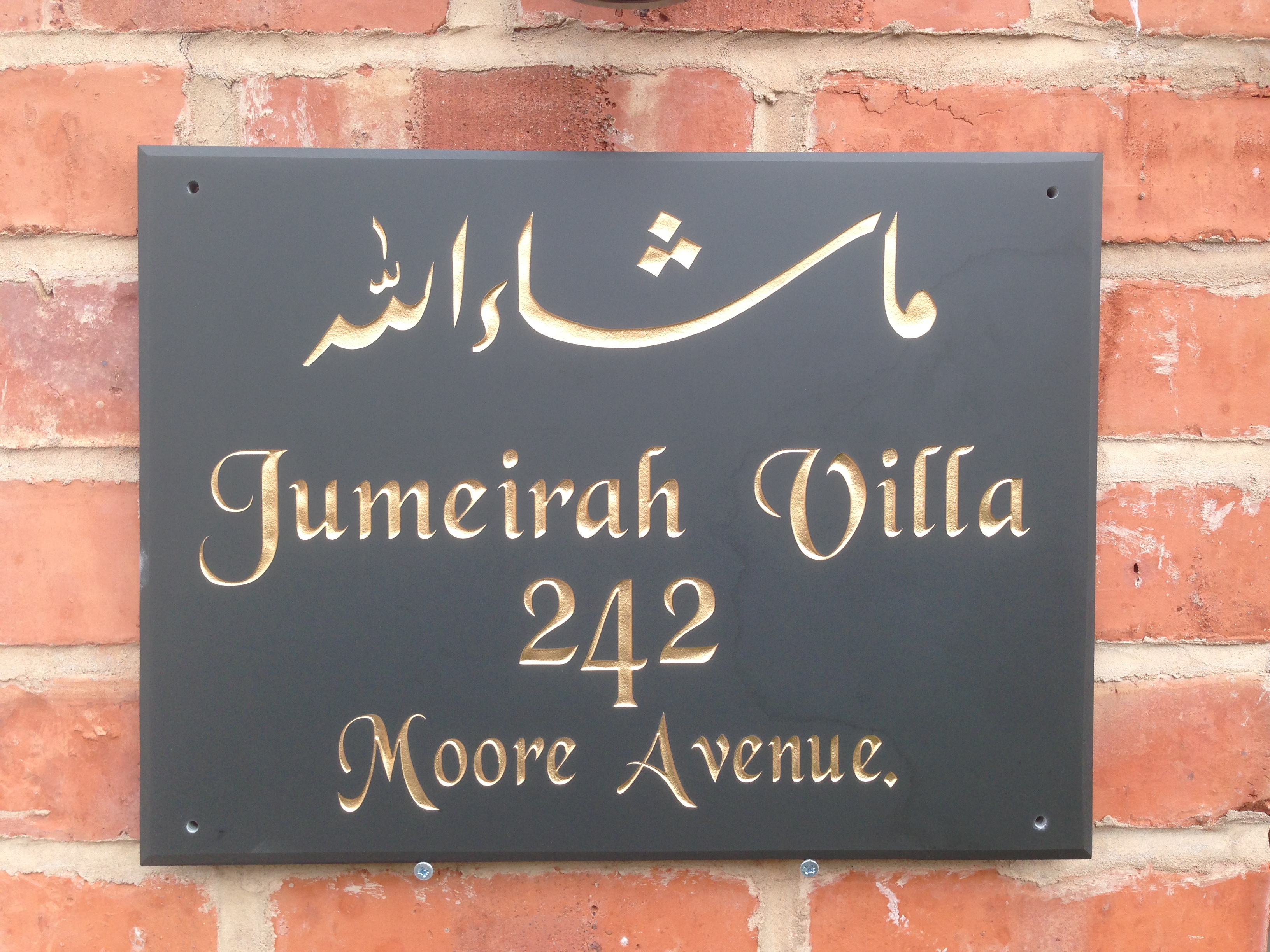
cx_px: 635
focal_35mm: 33
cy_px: 476
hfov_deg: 55.4
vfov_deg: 42.9
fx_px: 1211
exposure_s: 1/341
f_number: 2.4
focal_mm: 4.12
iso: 50
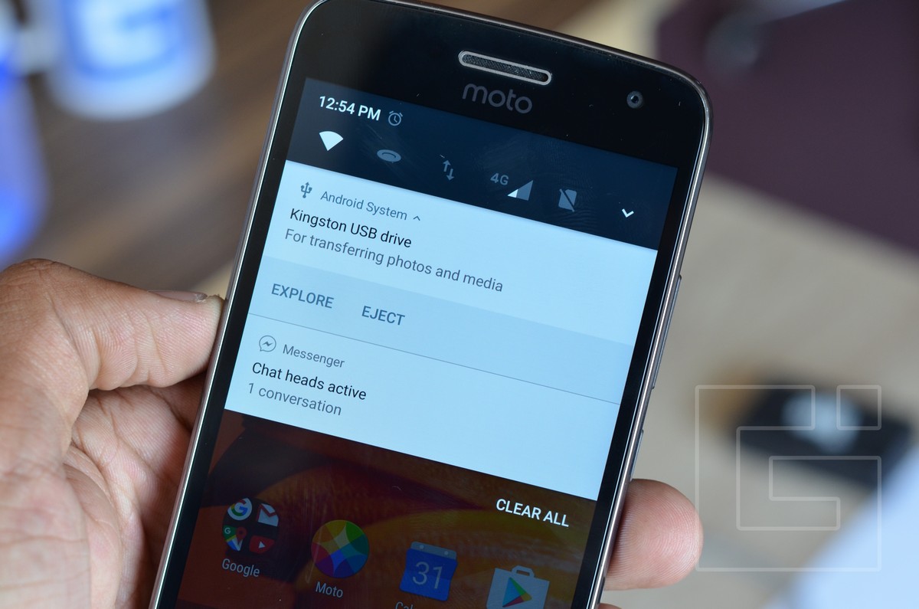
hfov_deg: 27.0
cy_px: 304
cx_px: 460
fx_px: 1911
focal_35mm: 75
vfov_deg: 18.1
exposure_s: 1/100
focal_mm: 50
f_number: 5
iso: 500
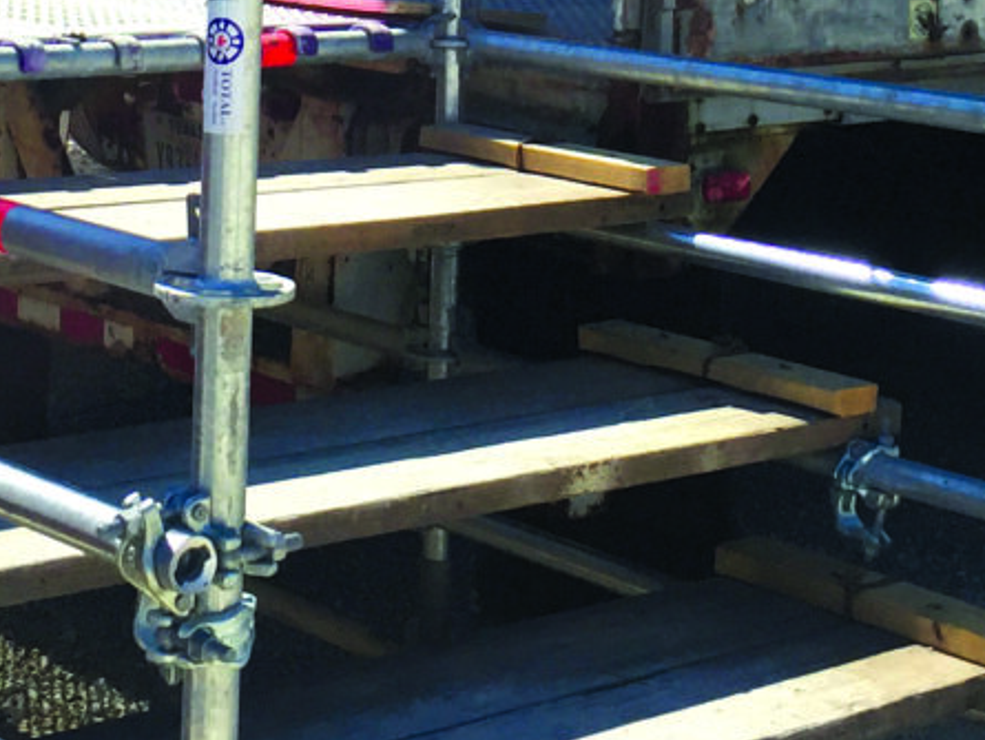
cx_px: 452
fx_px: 2846
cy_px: -337
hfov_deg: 19.6
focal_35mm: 100
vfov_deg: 14.0
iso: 32
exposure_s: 1/2198
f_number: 2.2
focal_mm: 4.15
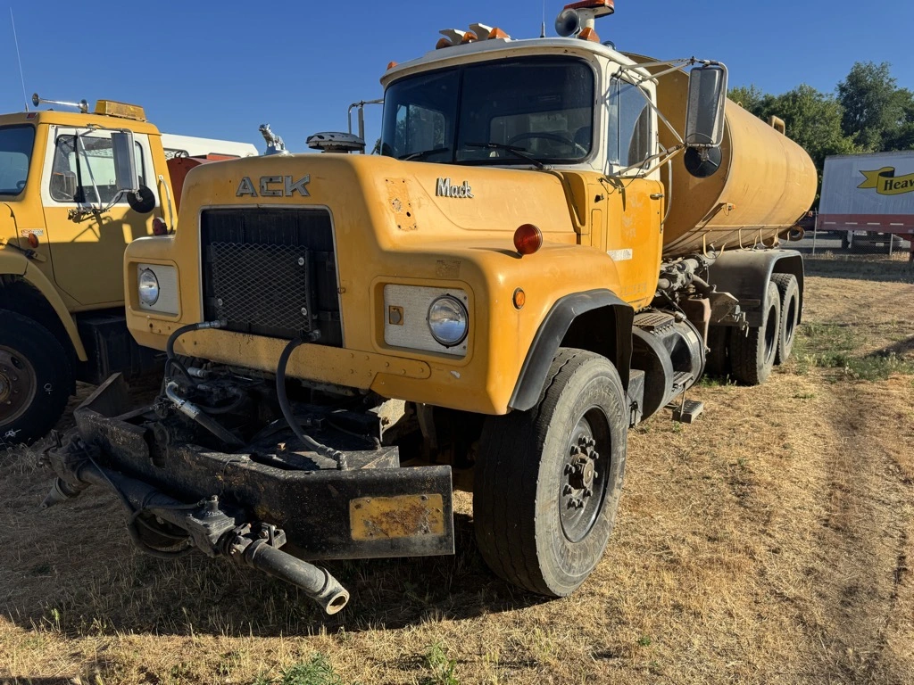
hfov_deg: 71.6
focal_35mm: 24
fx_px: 634
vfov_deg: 56.8
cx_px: 457
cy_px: 342
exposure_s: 1/3247
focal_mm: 6.76
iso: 80
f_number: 1.78
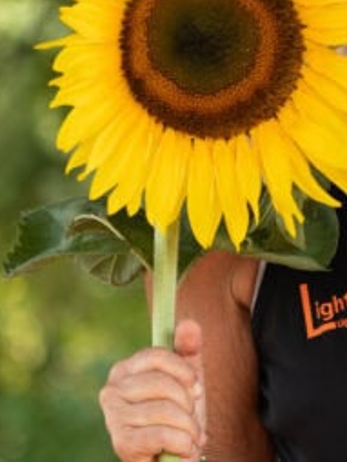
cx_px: 220
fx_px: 9767
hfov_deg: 2.0
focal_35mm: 732
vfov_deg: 2.7
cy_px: 109
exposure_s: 1/320
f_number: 5.6
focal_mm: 252
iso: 640
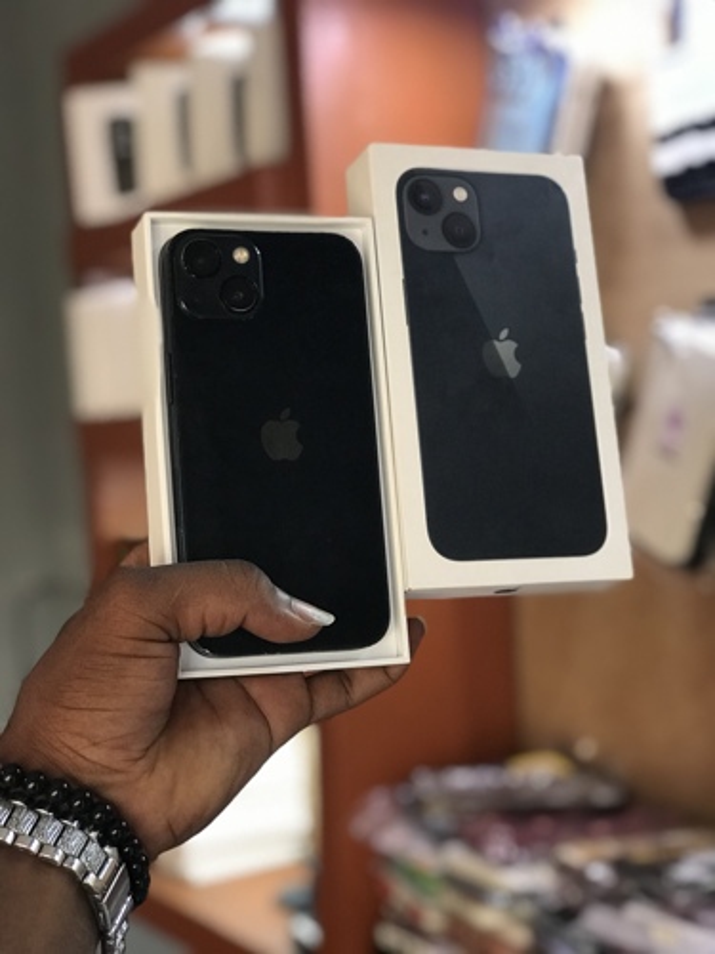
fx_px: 1570
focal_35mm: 57
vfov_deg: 33.8
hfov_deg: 25.7
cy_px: 477
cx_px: 358
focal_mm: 6.6
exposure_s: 1/50
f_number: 2.8
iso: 200
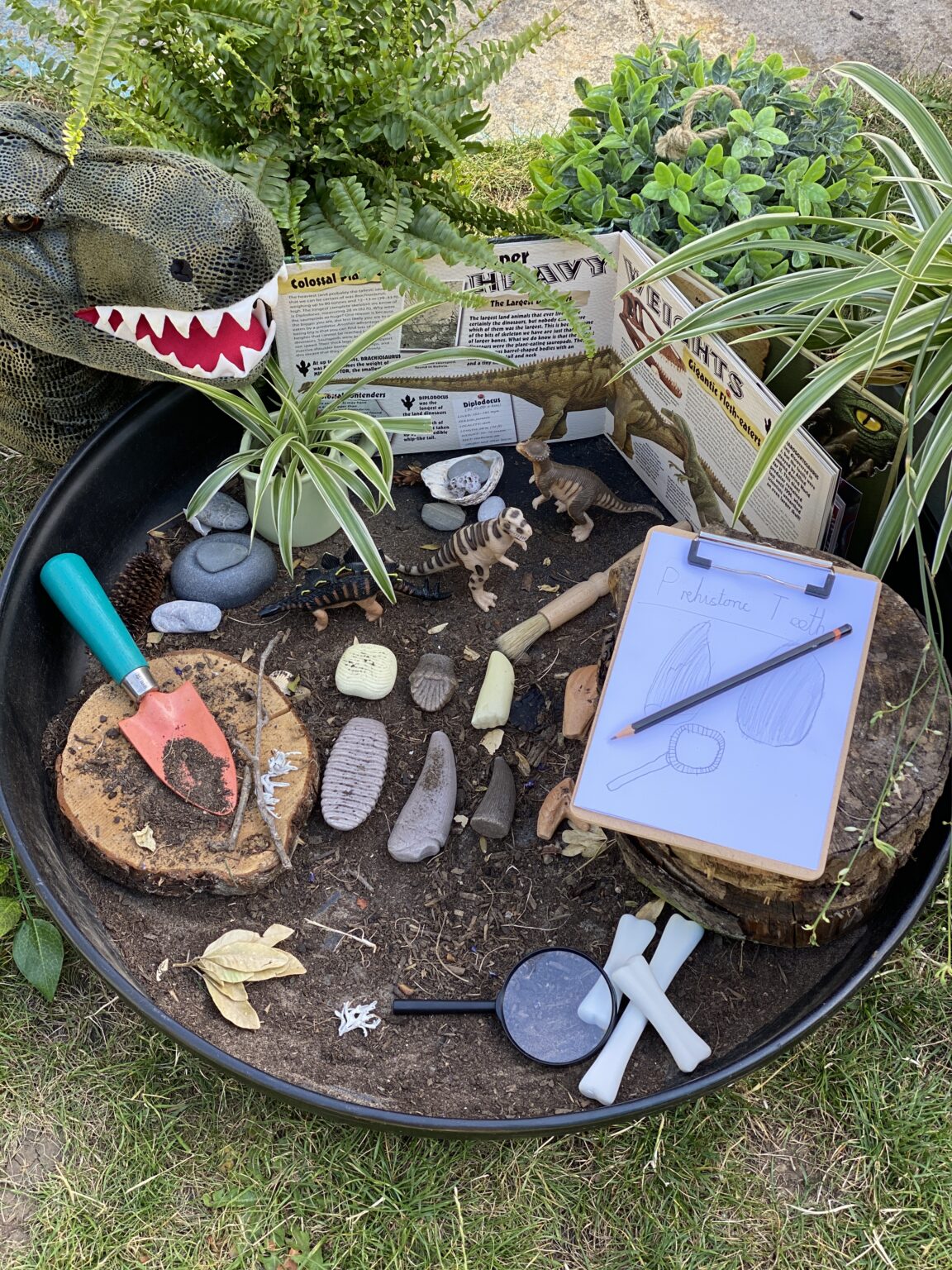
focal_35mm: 52
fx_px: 1907
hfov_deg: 28.0
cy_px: 635
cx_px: 476
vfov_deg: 36.8
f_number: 2
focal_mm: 6
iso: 32
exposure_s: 1/122
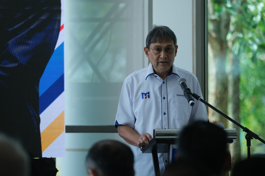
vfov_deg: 5.7
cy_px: 101
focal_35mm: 239
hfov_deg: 8.6
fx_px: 1759
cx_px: 152
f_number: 2.8
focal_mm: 134.4
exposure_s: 1/640
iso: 400
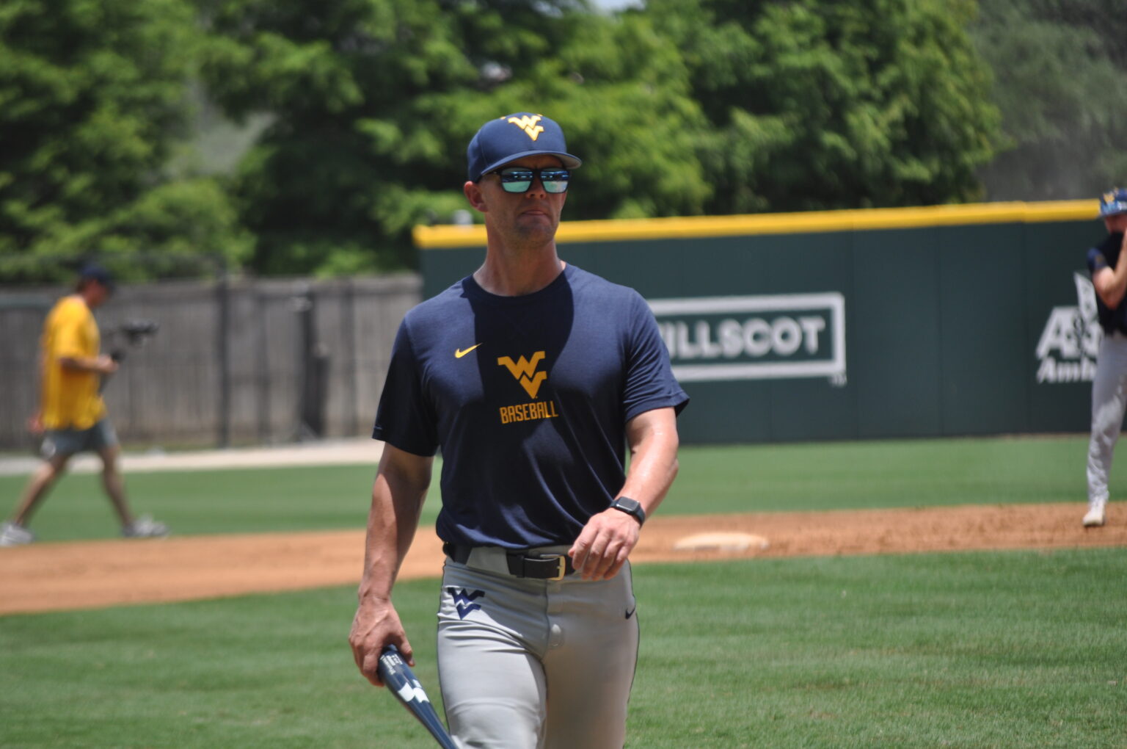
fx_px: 9380
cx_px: 564
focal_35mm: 300
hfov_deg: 6.9
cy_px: 374
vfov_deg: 4.6
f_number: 6.3
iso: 200
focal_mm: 200
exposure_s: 1/640
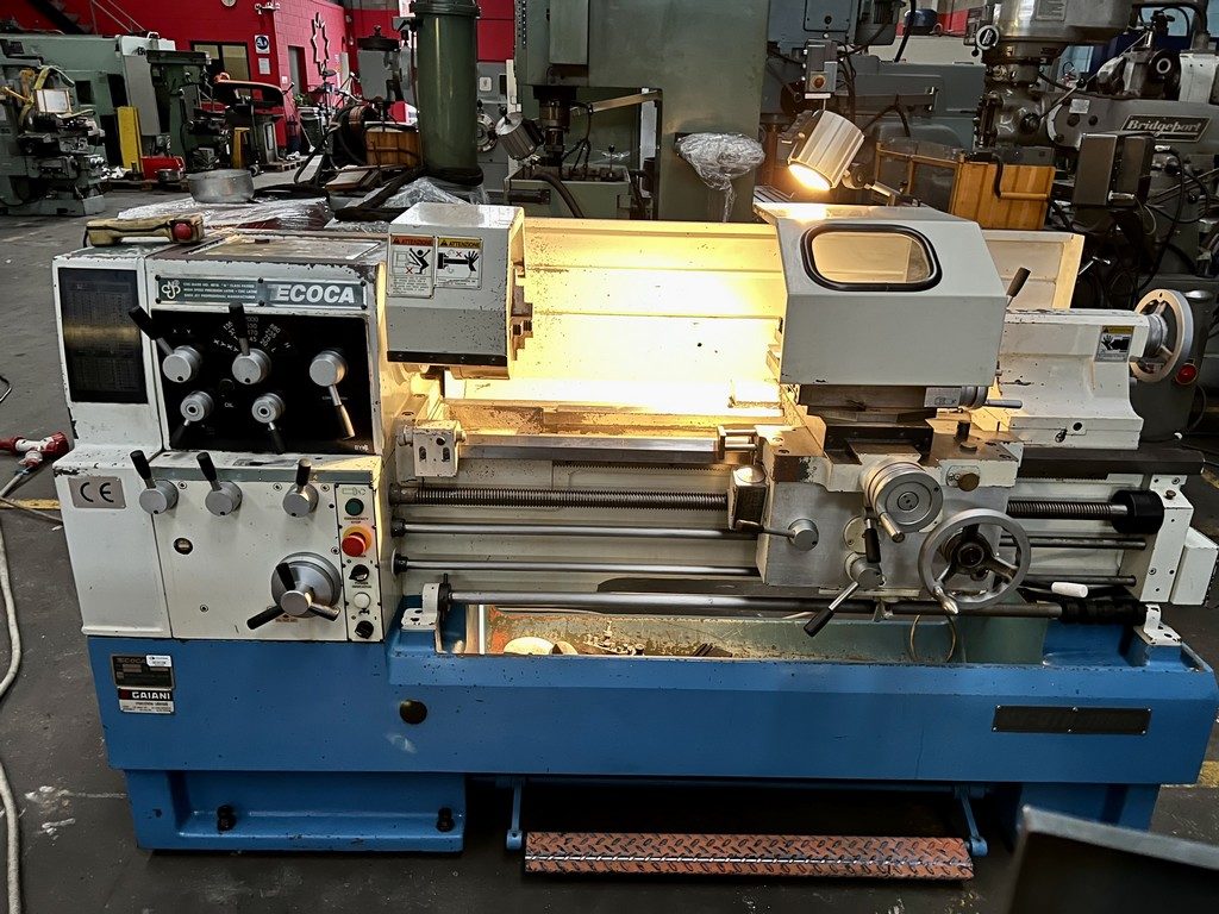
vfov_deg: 53.1
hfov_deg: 67.3
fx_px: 916
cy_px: 457
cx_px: 610
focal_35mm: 26
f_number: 1.5
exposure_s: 1/14
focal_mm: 5.7
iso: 1000
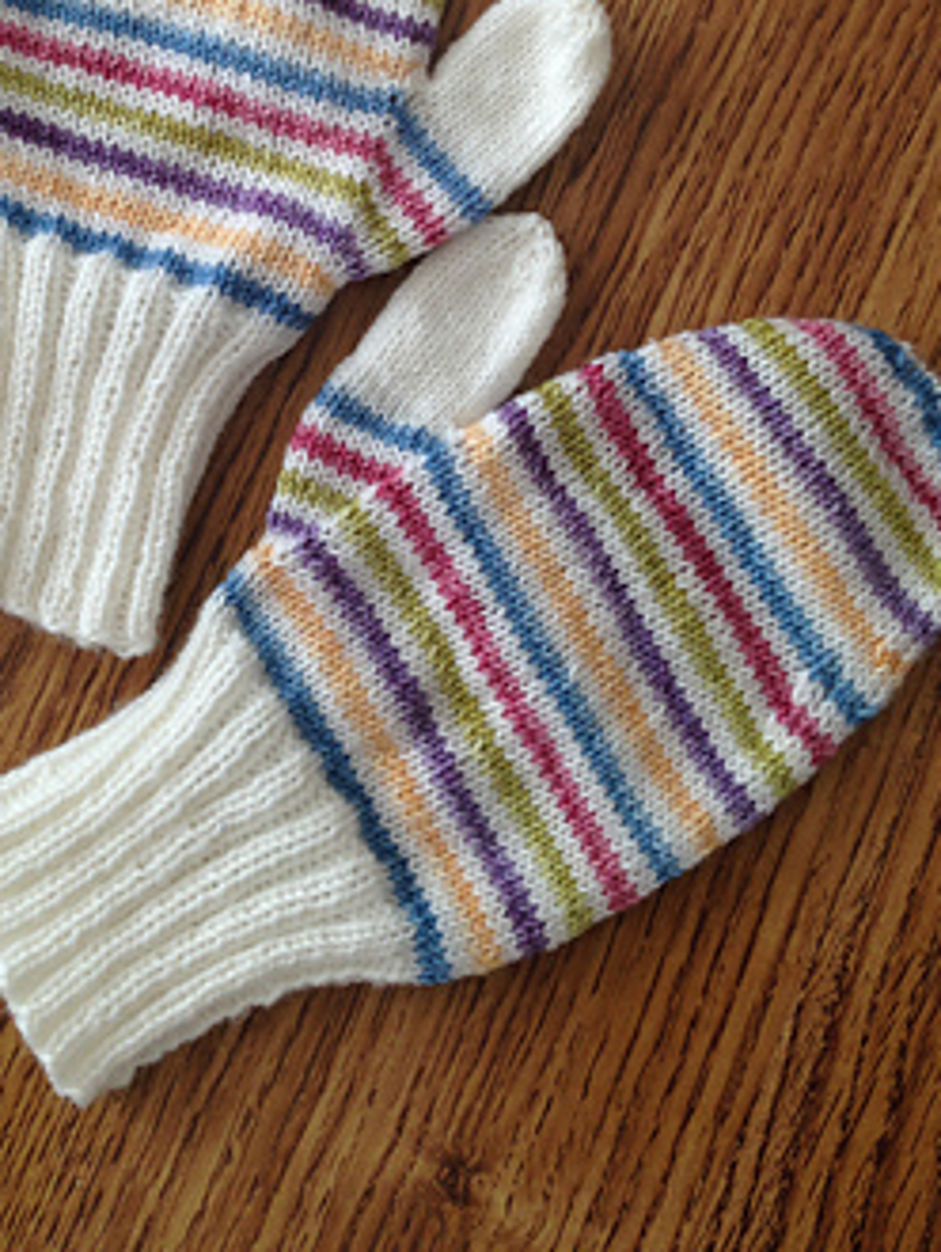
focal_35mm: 50
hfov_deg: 29.1
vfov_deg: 37.3
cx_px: 366
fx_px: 1810
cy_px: 319
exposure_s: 1/40
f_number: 2.4
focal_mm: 4.12
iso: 50
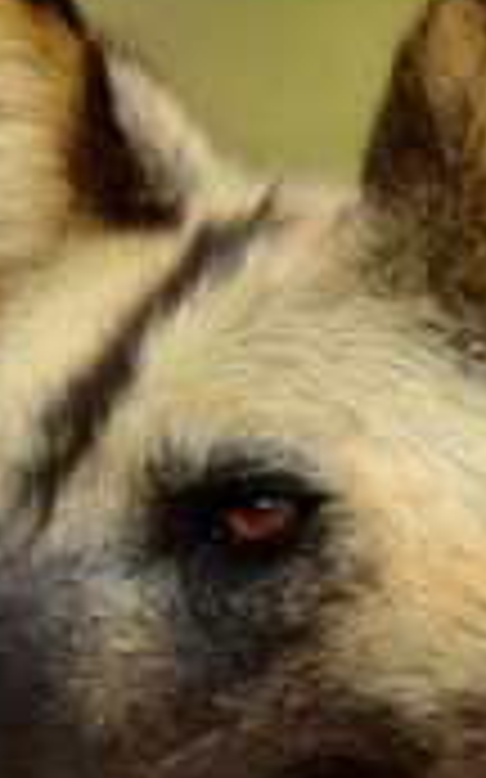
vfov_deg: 2.2
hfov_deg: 1.4
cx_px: 162
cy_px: 524
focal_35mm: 952
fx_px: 20192
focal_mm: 200
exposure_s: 1/180
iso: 200
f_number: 5.6
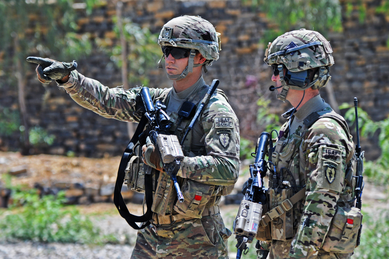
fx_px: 1815
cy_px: 130
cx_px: 194
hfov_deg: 12.2
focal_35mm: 168
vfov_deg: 8.2
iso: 200
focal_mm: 112
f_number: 3.2
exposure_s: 1/1250
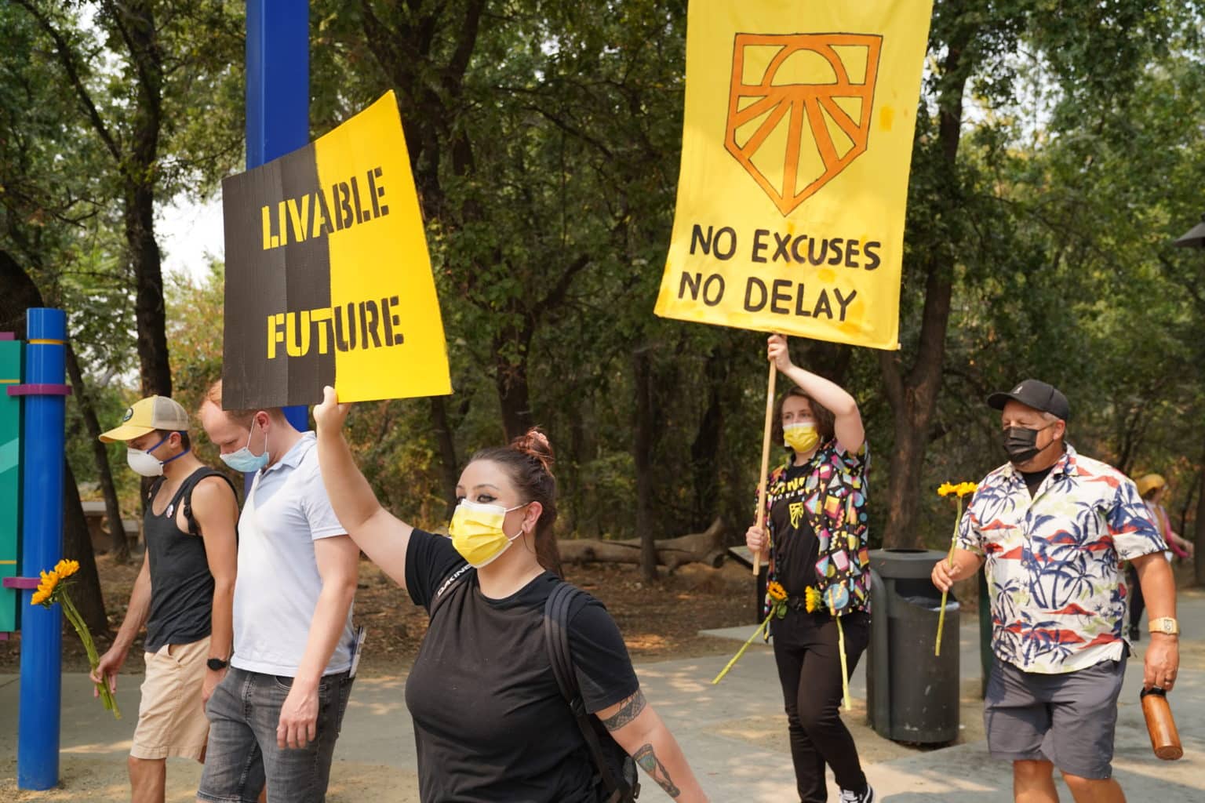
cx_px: 602
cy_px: 402
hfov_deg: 60.3
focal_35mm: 31
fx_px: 1038
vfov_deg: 42.3
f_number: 4.5
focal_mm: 31
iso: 250
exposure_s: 1/640
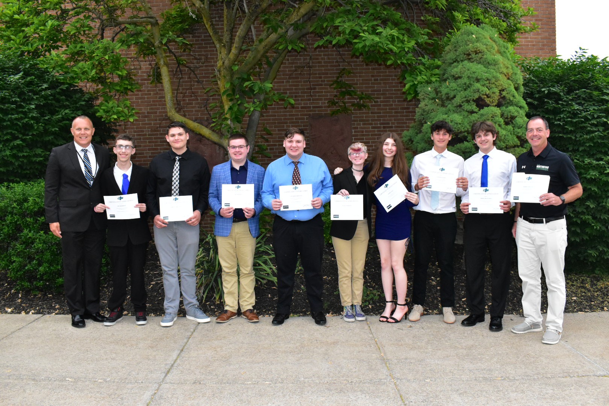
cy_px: 203
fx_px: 507
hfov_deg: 61.9
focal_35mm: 30
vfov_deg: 43.6
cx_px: 304
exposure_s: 1/200
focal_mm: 20
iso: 3200
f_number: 9
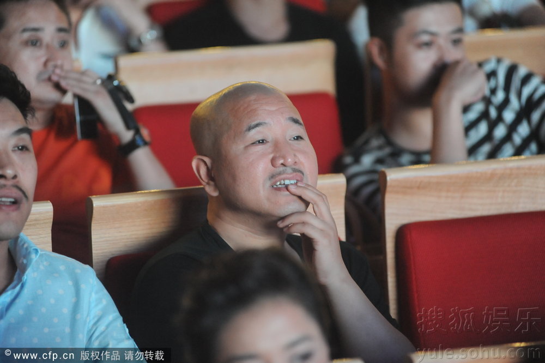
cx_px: 272
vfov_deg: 6.9
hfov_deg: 10.3
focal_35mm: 200
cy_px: 182
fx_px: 3027
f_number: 3.2
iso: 5000
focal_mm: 200
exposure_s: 1/40
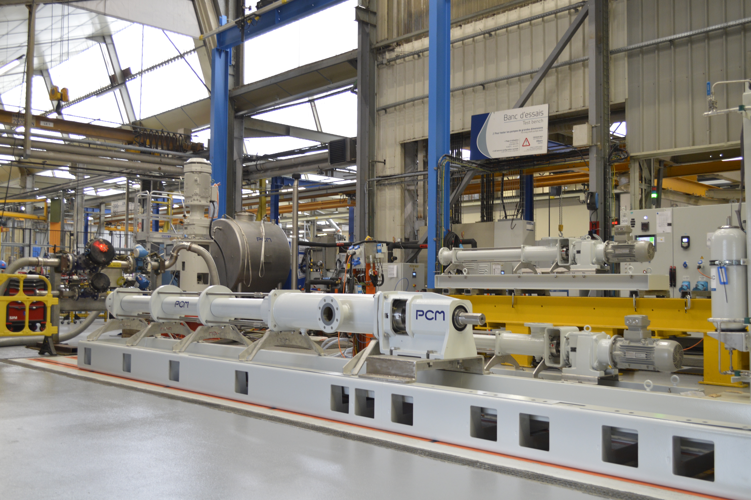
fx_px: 750
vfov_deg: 36.8
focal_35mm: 36
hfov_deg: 53.2
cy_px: 250
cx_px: 376
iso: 560
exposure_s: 1/40
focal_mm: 24
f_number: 4
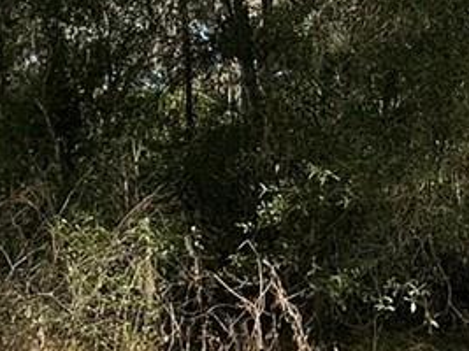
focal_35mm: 84
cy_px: -28
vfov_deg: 17.0
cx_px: 237
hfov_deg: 23.3
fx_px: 1138
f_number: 2.2
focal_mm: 2.22
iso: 40
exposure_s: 1/540
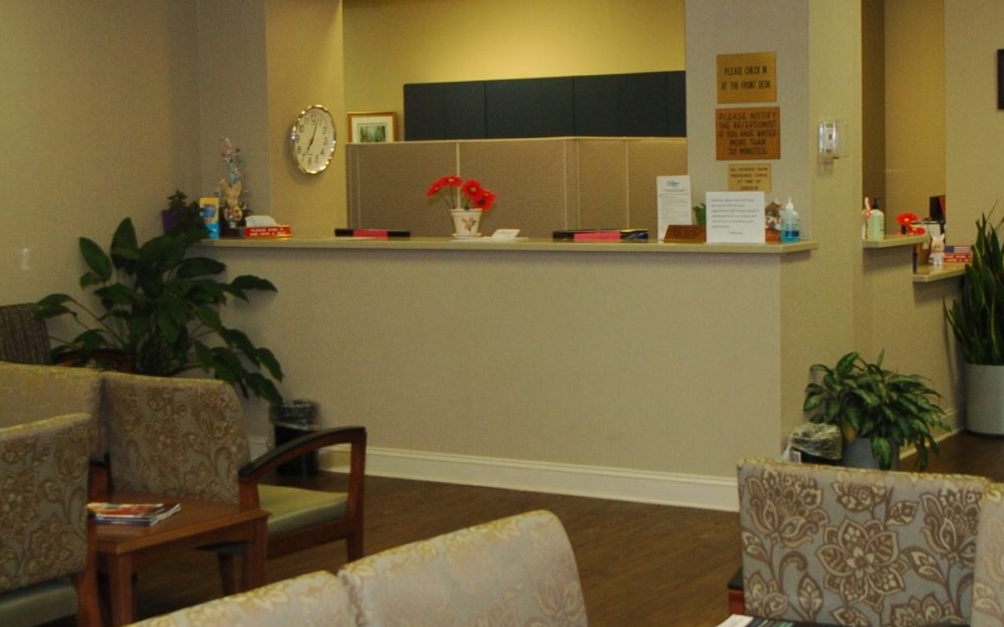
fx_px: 1696
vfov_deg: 21.0
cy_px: 286
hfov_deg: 33.0
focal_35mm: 62
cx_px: 519
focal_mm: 20
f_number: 4.8
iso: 400
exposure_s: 1/50
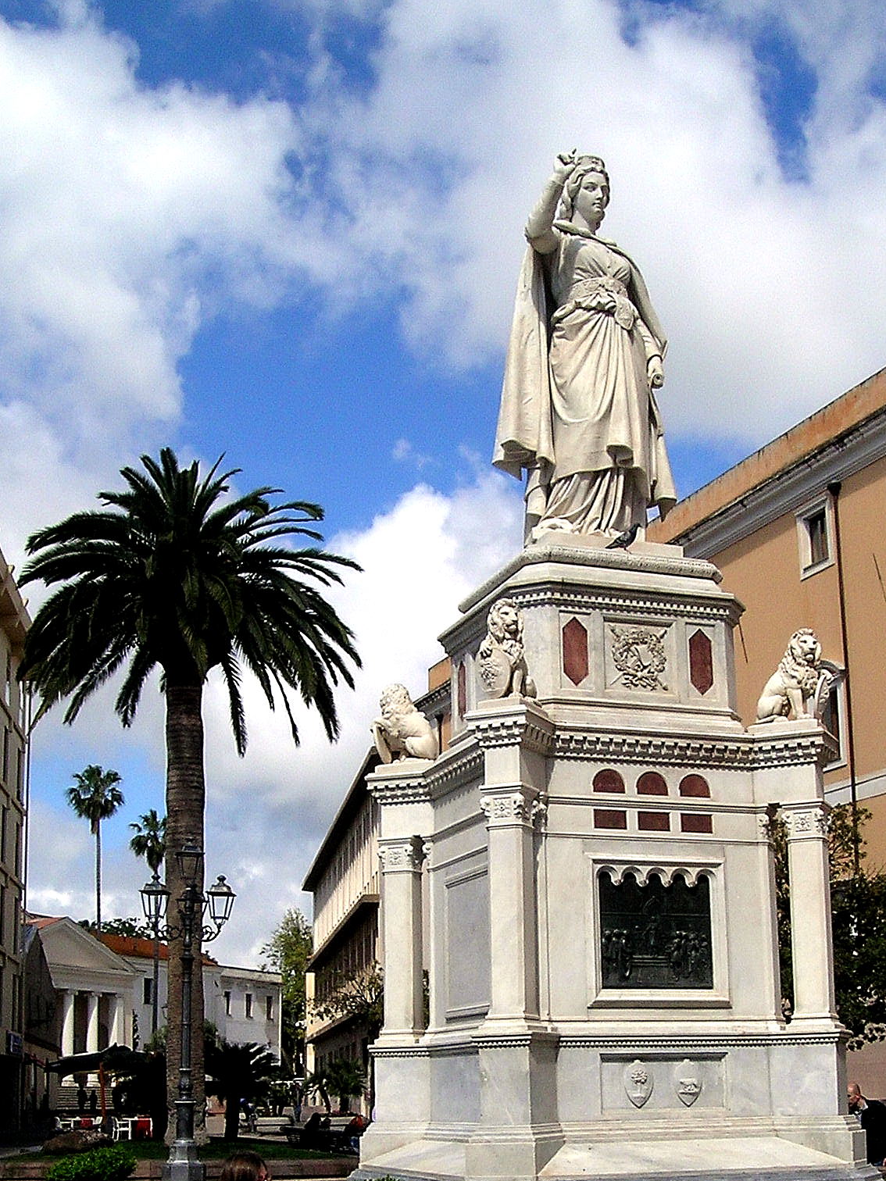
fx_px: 1638
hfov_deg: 30.2
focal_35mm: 48
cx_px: 509
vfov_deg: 38.7
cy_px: 868
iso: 50
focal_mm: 5.8
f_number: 7.9
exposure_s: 1/468
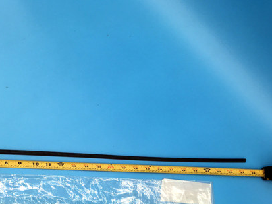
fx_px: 362
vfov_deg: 30.9
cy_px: 156
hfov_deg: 40.7
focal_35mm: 46
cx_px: 90
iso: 32
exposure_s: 1/120
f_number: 2.2
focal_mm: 4.15
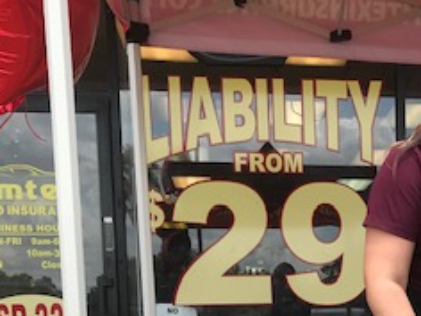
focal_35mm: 76
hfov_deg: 24.5
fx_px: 924
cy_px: 425
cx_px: 417
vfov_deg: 18.0
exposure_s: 1/778
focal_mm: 3.99
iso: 20
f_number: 1.8
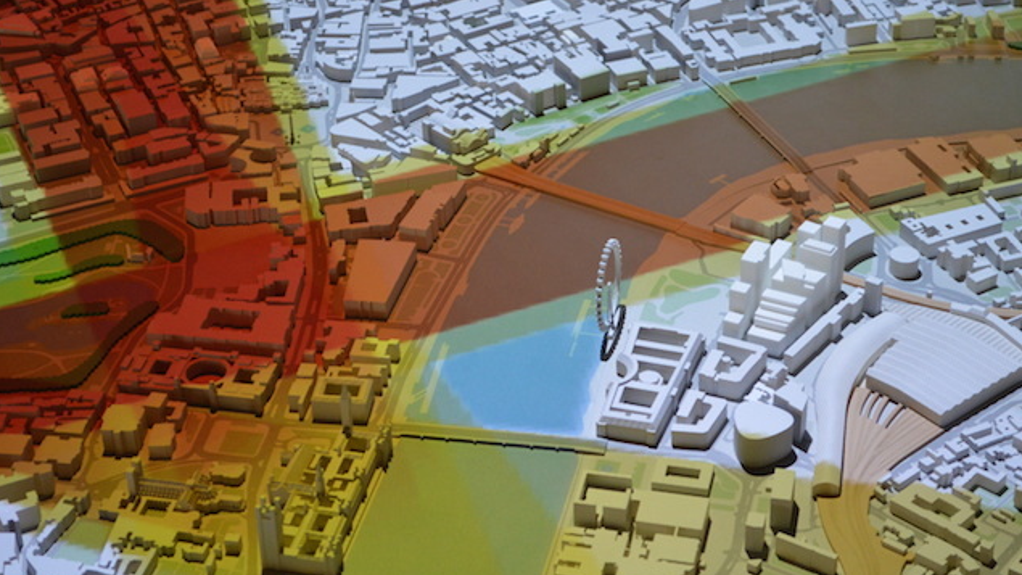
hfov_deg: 27.9
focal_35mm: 76
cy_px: 296
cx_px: 509
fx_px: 2059
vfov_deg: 15.9
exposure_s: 1/60
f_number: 5.6
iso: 1400
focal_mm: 48
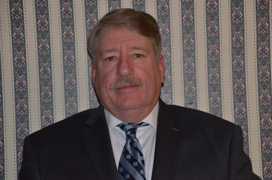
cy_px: 90
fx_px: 973
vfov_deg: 10.6
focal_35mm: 129
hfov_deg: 15.9
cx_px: 136
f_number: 5.6
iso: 800
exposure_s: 1/60
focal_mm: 86
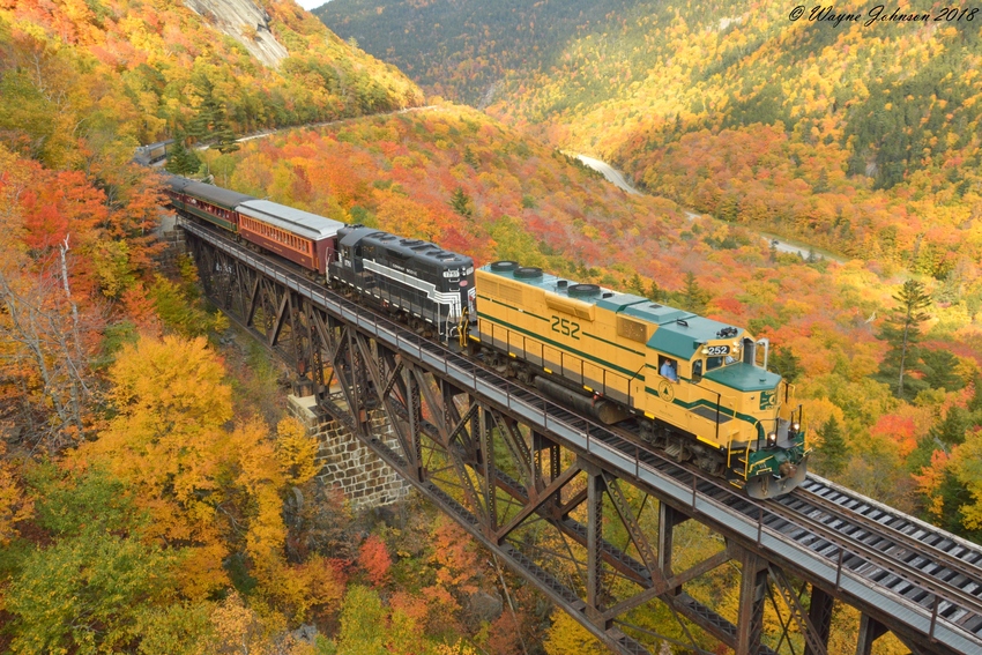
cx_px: 491
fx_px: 737
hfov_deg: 67.4
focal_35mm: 27
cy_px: 328
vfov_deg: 47.9
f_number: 9
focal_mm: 18
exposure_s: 1/500
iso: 800
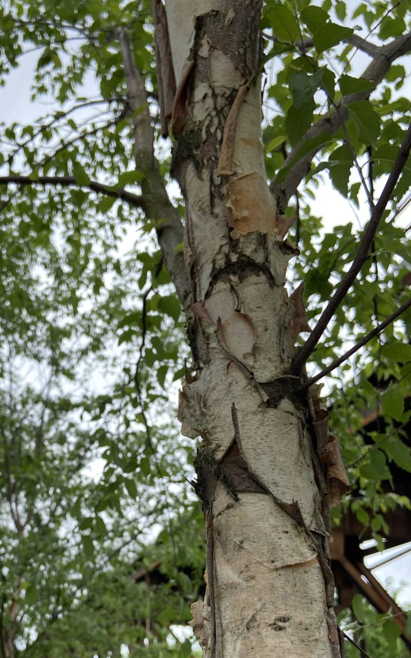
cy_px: 476
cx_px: 83
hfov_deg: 30.5
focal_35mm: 41
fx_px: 735
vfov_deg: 46.8
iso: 32
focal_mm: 4.25
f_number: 1.8
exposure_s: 1/407
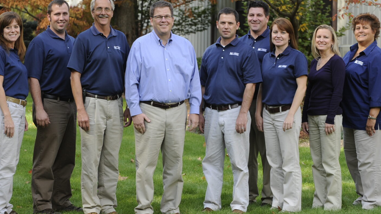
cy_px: 92
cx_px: 152
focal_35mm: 176
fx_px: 1778
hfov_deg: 12.2
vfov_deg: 6.9
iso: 400
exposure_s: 1/400
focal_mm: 116
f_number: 5.6
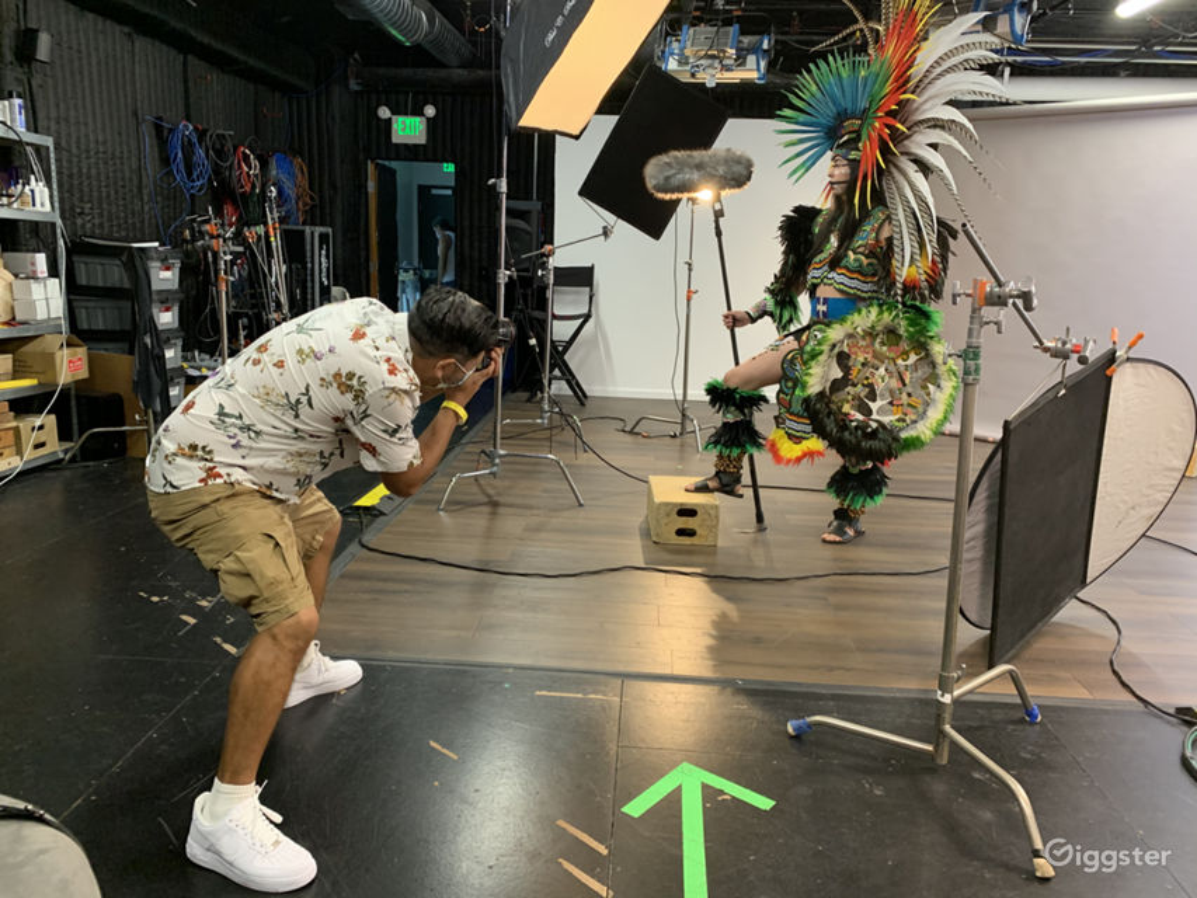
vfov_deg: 53.1
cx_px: 598
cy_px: 449
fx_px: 899
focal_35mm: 26
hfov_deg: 67.3
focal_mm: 4.25
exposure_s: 1/60
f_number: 1.8
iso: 250
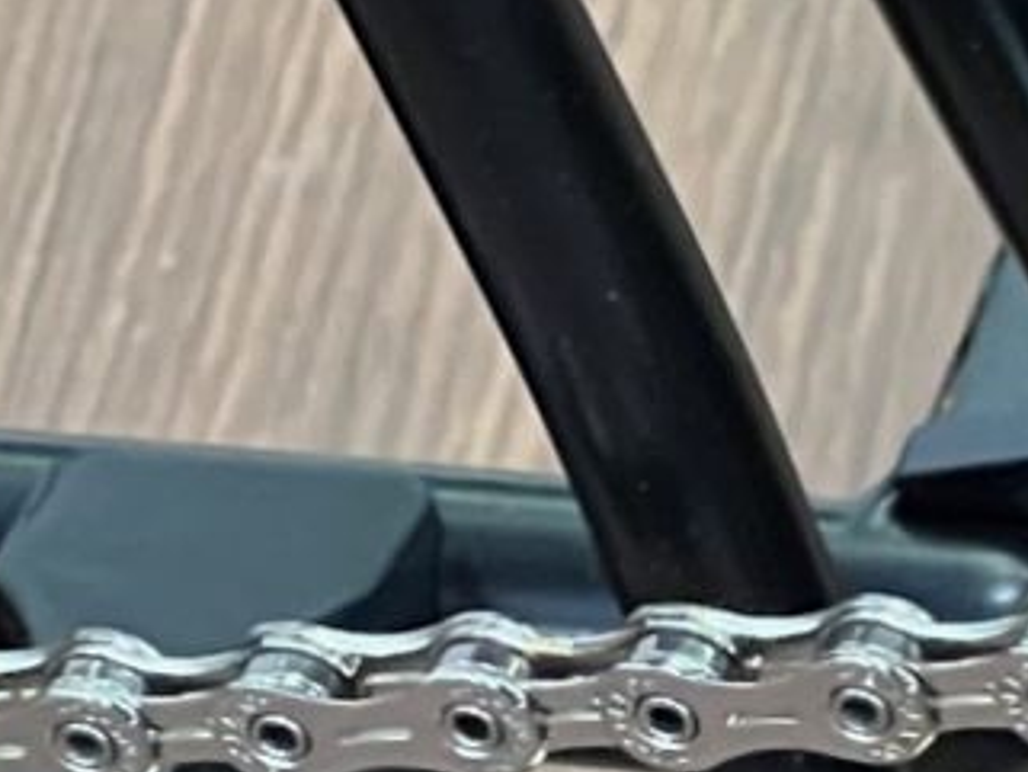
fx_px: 14260
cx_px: 2290
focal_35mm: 480
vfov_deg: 3.1
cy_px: -38
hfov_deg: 4.1
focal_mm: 9
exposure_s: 1/50
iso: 800
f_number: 2.8
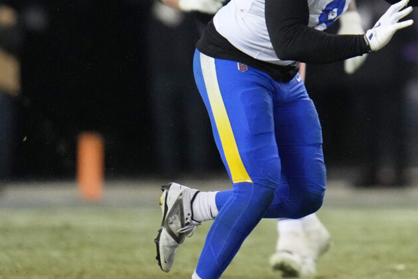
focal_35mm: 1296
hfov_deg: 1.6
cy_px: -97
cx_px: 446
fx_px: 15054
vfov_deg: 1.1
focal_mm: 400
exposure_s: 1/2500
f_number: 2.8
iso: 4000
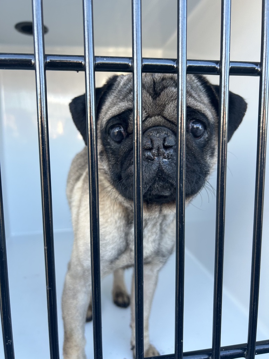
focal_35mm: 26
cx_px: 134
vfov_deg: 67.3
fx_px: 269
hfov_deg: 53.1
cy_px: 180
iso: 50
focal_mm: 5.7
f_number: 1.5
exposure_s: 1/121
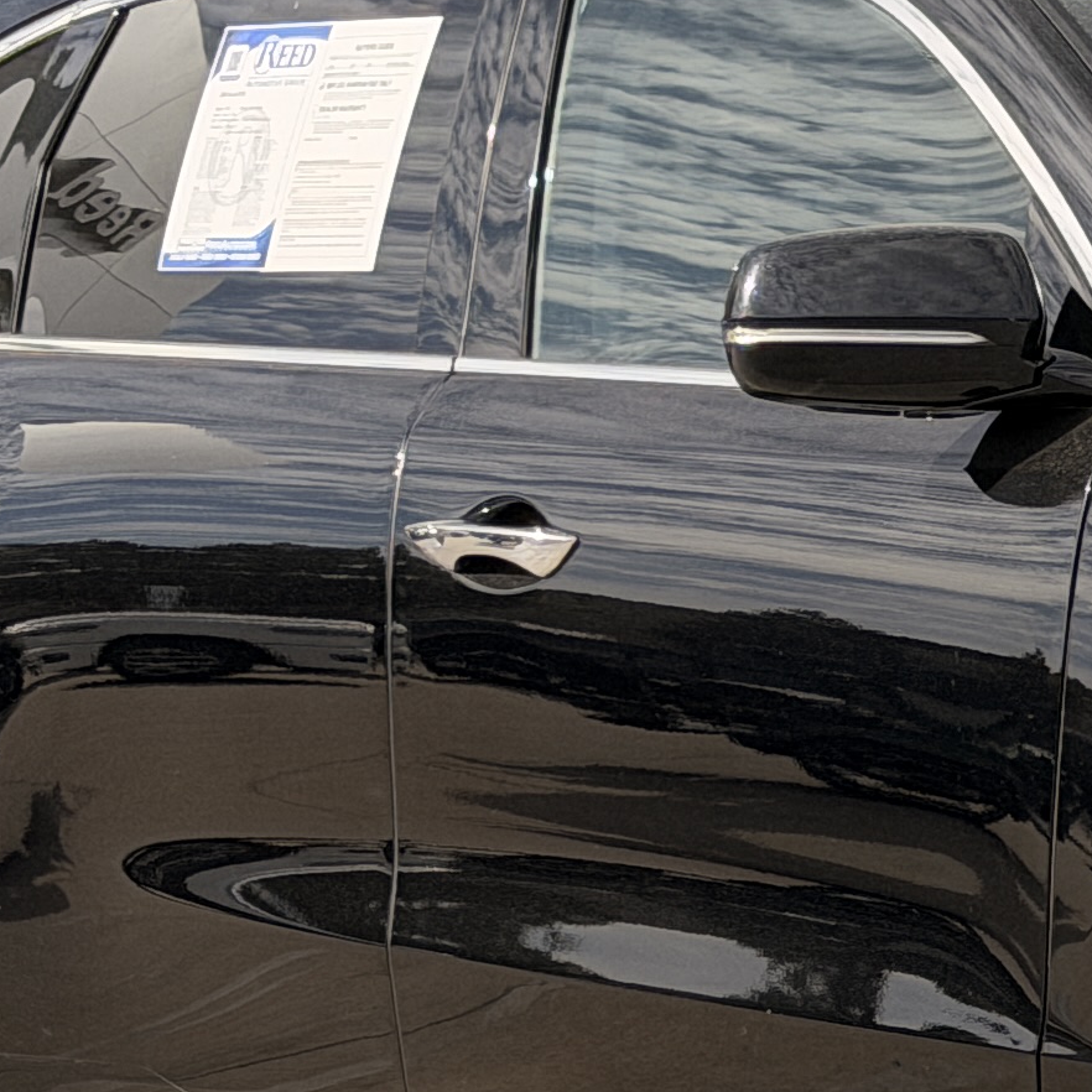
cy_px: 638
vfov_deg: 9.0
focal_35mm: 194
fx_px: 6924
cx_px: 1418
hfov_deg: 8.9
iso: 80
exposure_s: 1/5208
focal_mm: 6.76
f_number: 1.78
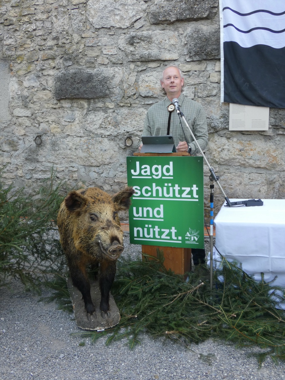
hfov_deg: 39.7
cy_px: 190
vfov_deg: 51.4
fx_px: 395
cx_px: 142
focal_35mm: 36
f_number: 3.5
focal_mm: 6.5
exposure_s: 1/80
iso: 125
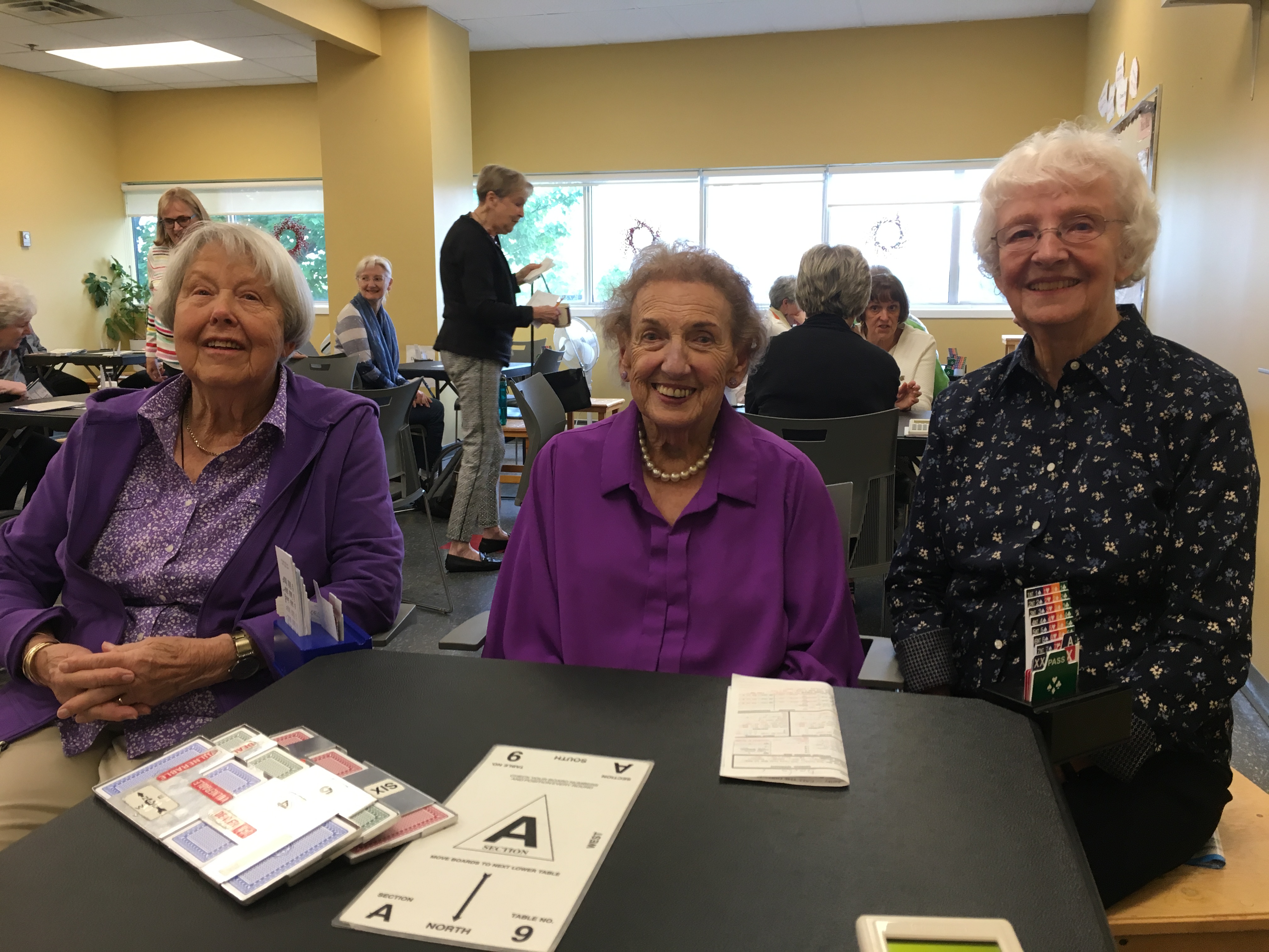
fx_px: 1063
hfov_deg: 61.7
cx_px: 634
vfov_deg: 48.2
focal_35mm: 29
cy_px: 476
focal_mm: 4.15
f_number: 2.2
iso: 64
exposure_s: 1/30
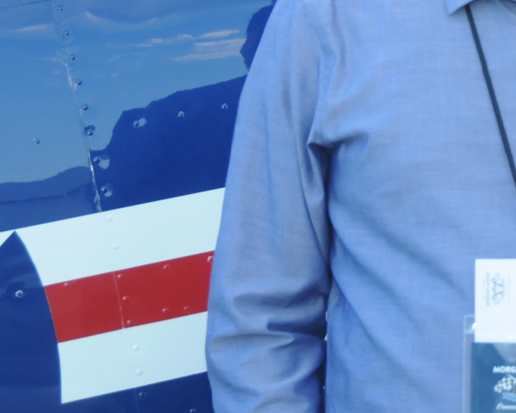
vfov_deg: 6.5
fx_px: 3658
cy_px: 58
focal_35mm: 239
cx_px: 658
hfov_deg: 8.0
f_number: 6.3
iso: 800
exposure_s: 1/80
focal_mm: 55
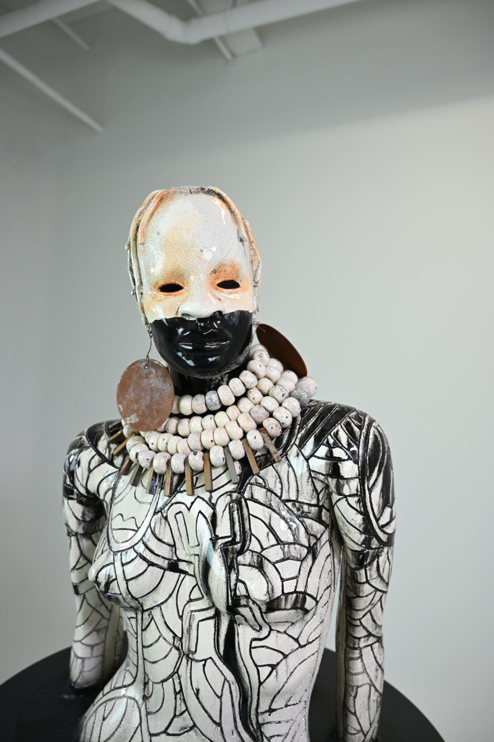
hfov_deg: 53.1
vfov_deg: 73.8
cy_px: 371
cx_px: 247
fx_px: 495
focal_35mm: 24
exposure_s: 1/60
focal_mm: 24
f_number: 4.5
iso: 400
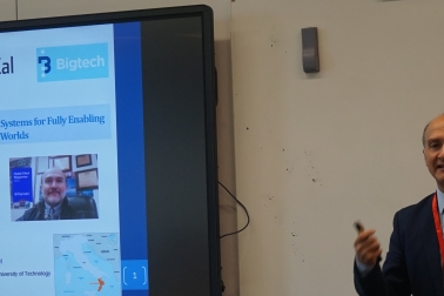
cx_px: 261
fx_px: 1370
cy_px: 243
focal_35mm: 111
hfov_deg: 18.4
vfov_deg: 12.3
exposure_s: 1/60
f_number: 5.6
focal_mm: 35
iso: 400
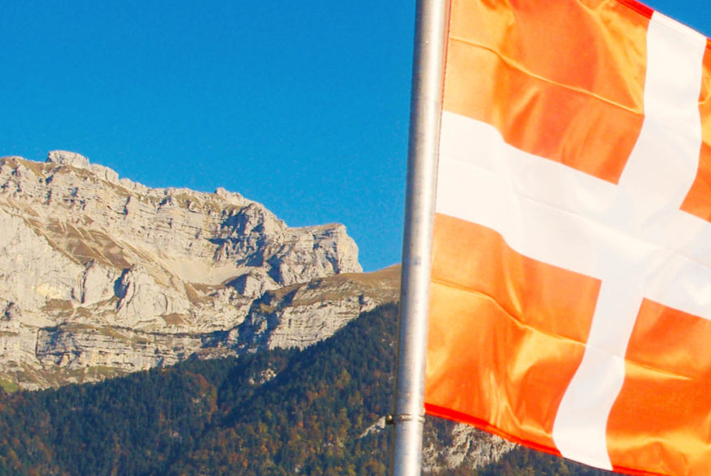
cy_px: 408
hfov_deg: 12.8
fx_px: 3025
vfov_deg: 9.0
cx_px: 1037
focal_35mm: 153
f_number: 11
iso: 200
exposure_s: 1/250
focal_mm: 35
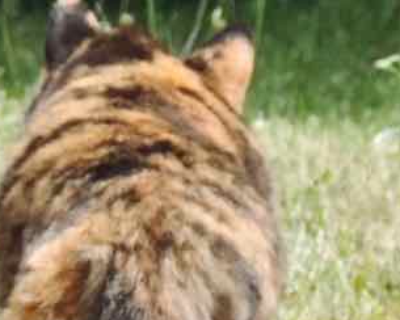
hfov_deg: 1.7
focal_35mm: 1126
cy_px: 146
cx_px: 4
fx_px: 13330
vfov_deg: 1.4
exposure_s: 1/640
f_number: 4.7
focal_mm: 49
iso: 280
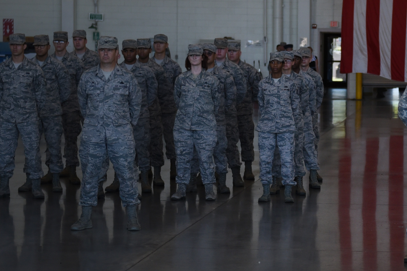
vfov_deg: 8.7
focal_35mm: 157
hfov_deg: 12.9
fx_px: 1775
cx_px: 432
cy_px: 145
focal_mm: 52
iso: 640
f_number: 2.8
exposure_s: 1/2500
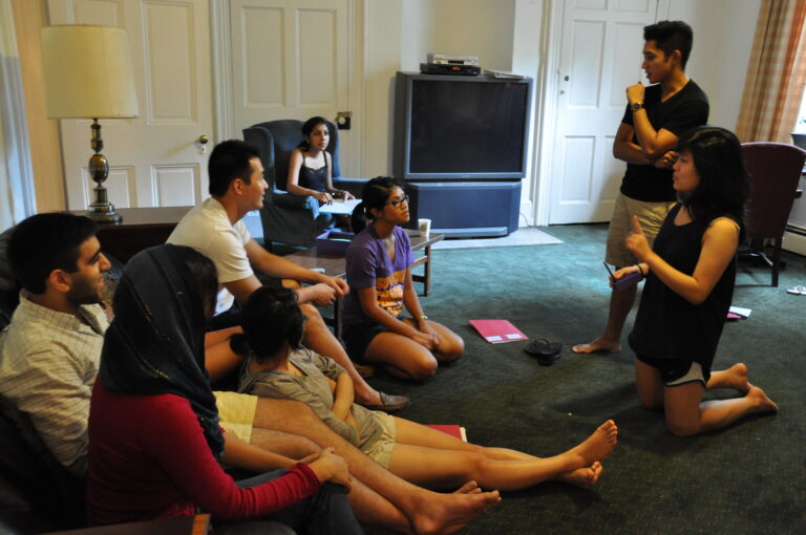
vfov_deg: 39.9
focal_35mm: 33
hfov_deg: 57.3
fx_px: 738
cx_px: 403
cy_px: 268
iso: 1600
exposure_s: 1/13
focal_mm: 22
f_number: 3.8
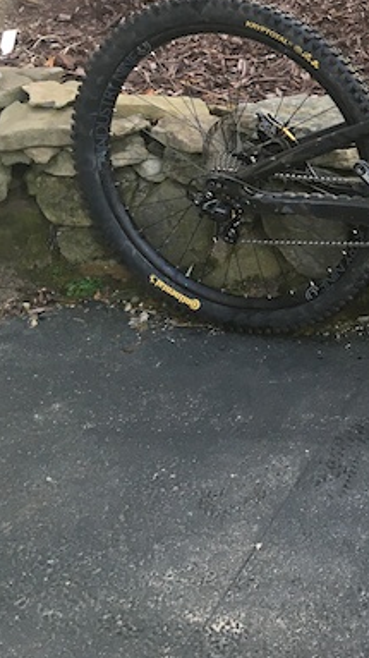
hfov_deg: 16.5
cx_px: 560
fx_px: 1150
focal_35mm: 66
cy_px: 189
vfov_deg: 31.5
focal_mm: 4.15
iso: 25
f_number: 2.2
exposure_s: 1/30
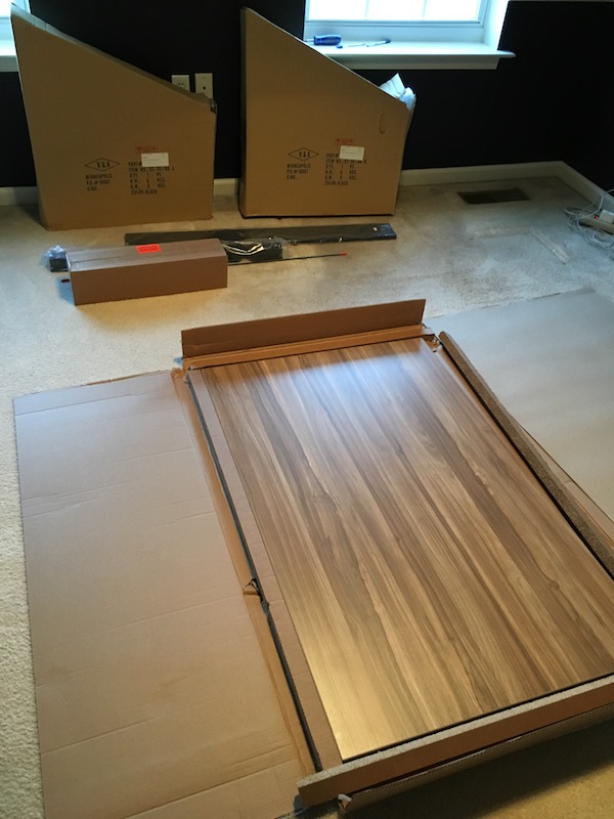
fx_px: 686
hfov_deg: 48.2
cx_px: 307
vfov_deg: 61.7
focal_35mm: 29
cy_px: 410
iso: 200
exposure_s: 1/15
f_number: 2.2
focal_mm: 4.15
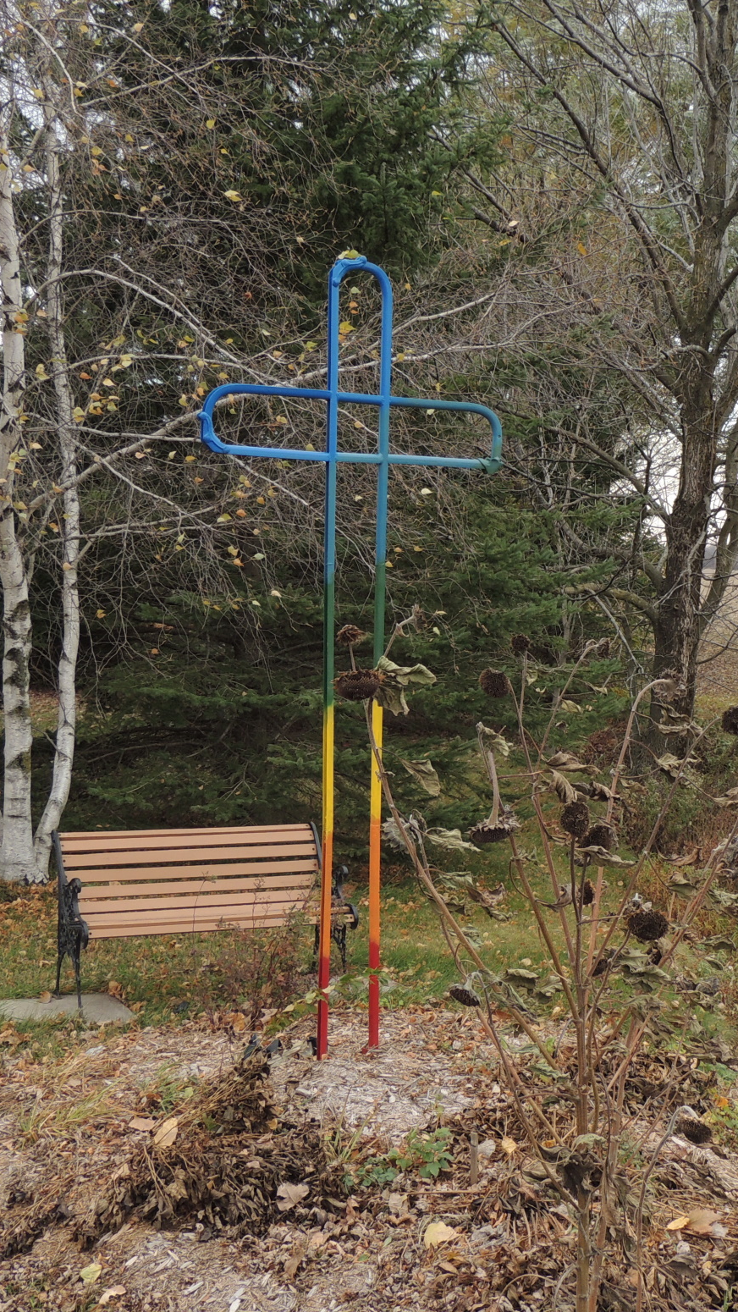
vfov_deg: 40.6
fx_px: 1774
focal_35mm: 51
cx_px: 567
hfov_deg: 23.2
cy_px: 656
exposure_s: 1/160
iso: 100
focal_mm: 6.2
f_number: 3.3
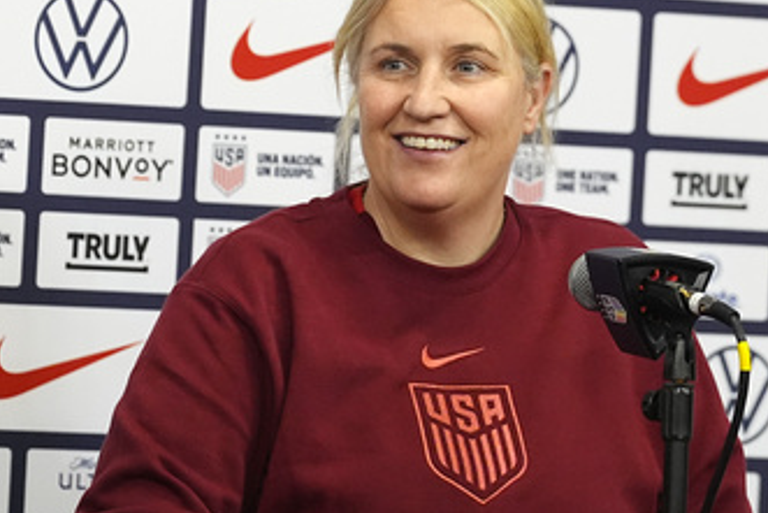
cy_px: 160
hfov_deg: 4.6
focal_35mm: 450
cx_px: 483
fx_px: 9604
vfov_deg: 3.1
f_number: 3.5
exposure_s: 1/400
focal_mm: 194
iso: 3200
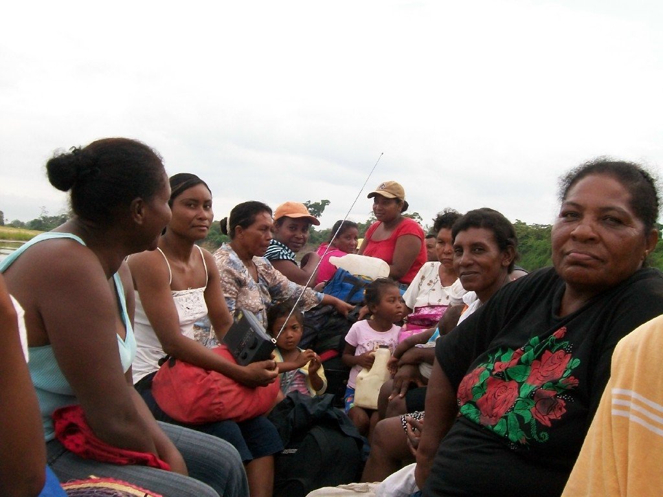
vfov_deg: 39.7
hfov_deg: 51.4
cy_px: 248
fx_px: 690
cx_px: 332
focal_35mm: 36
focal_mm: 6
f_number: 4.8
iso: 200
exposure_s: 1/400
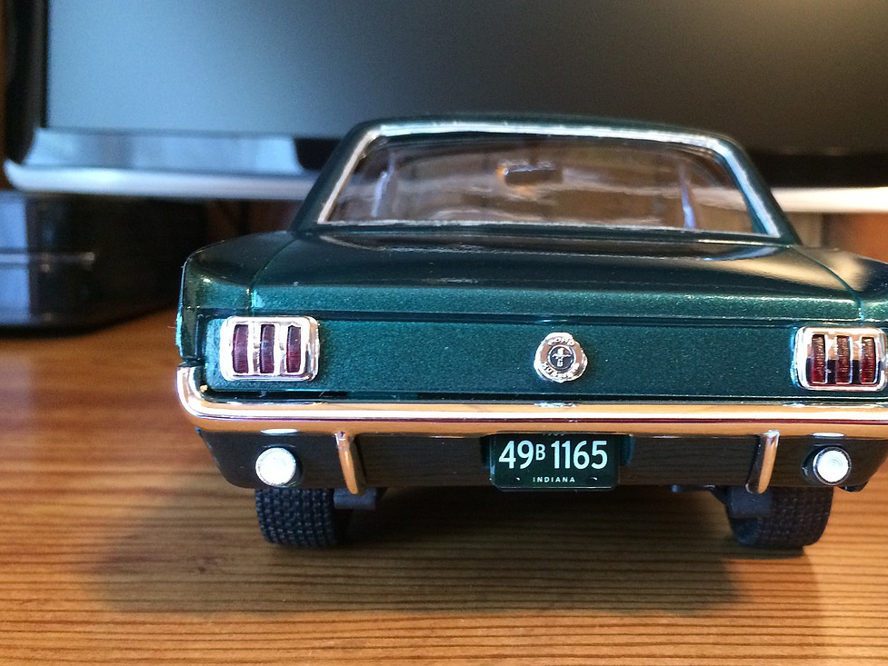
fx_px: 975
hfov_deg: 48.4
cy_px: 349
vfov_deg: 37.7
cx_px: 573
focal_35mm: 38
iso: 250
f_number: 2.2
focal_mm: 4.15
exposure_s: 1/15
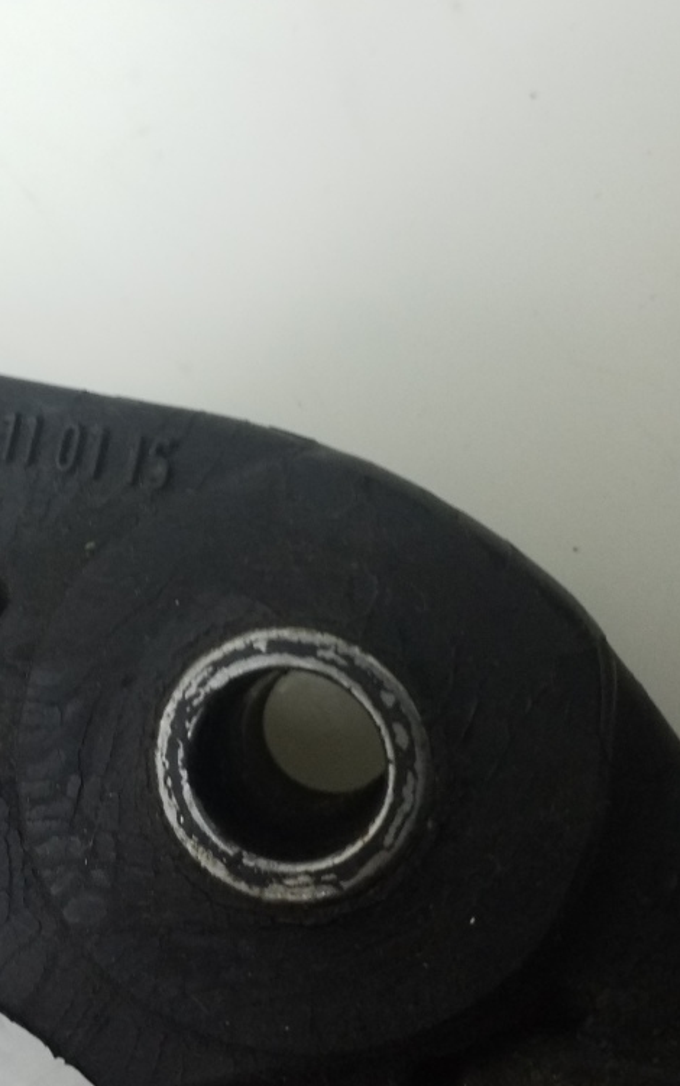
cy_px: 552
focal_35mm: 39
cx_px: 110
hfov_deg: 31.7
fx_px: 1155
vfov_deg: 50.4
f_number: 1.9
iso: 200
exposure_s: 1/50
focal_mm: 3.6
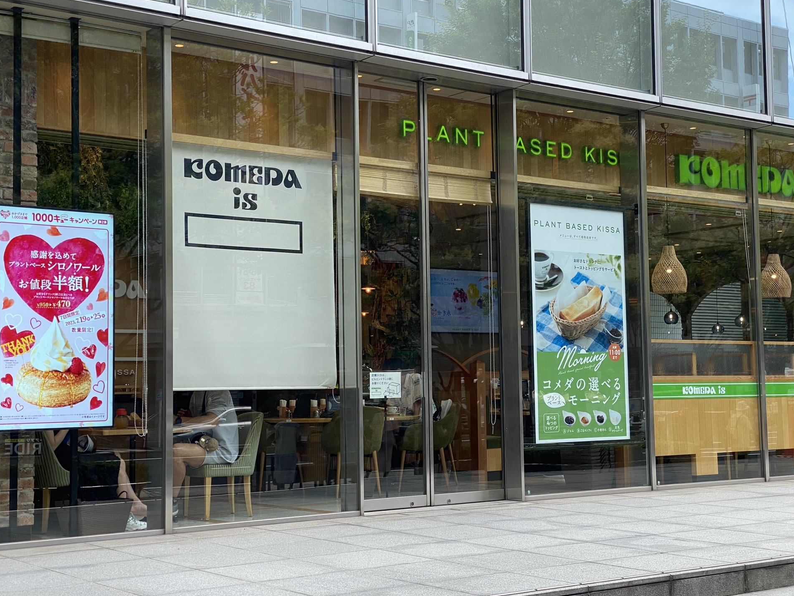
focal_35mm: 56
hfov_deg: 34.3
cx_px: 424
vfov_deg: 26.1
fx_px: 1284
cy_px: 297
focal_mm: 6
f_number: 2
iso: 20
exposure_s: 1/440
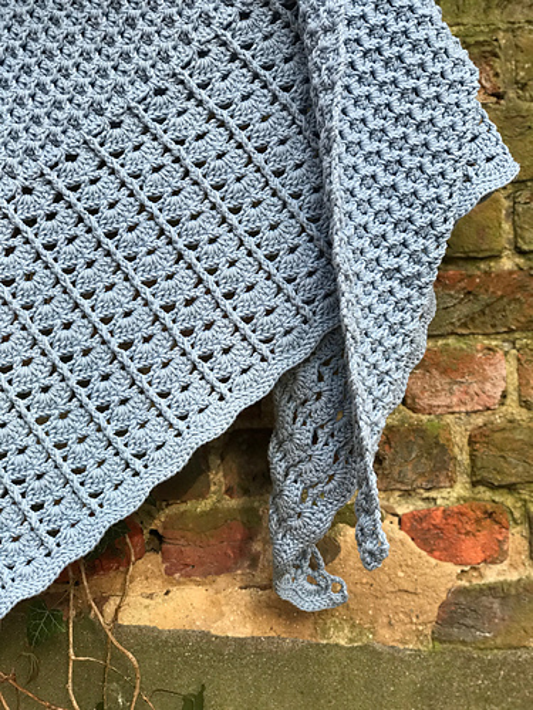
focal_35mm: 57
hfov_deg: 25.7
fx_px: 1170
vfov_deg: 33.8
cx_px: 266
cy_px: 355
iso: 25
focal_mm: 6.6
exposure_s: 1/50
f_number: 2.8
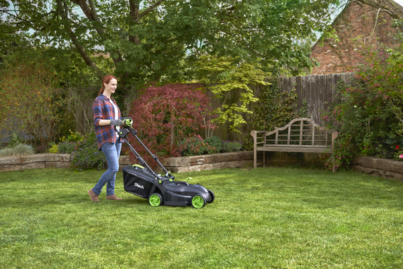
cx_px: 202
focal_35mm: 42
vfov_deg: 31.9
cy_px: 134
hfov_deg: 46.4
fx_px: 470
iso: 63
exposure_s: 1/250
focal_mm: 42
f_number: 4
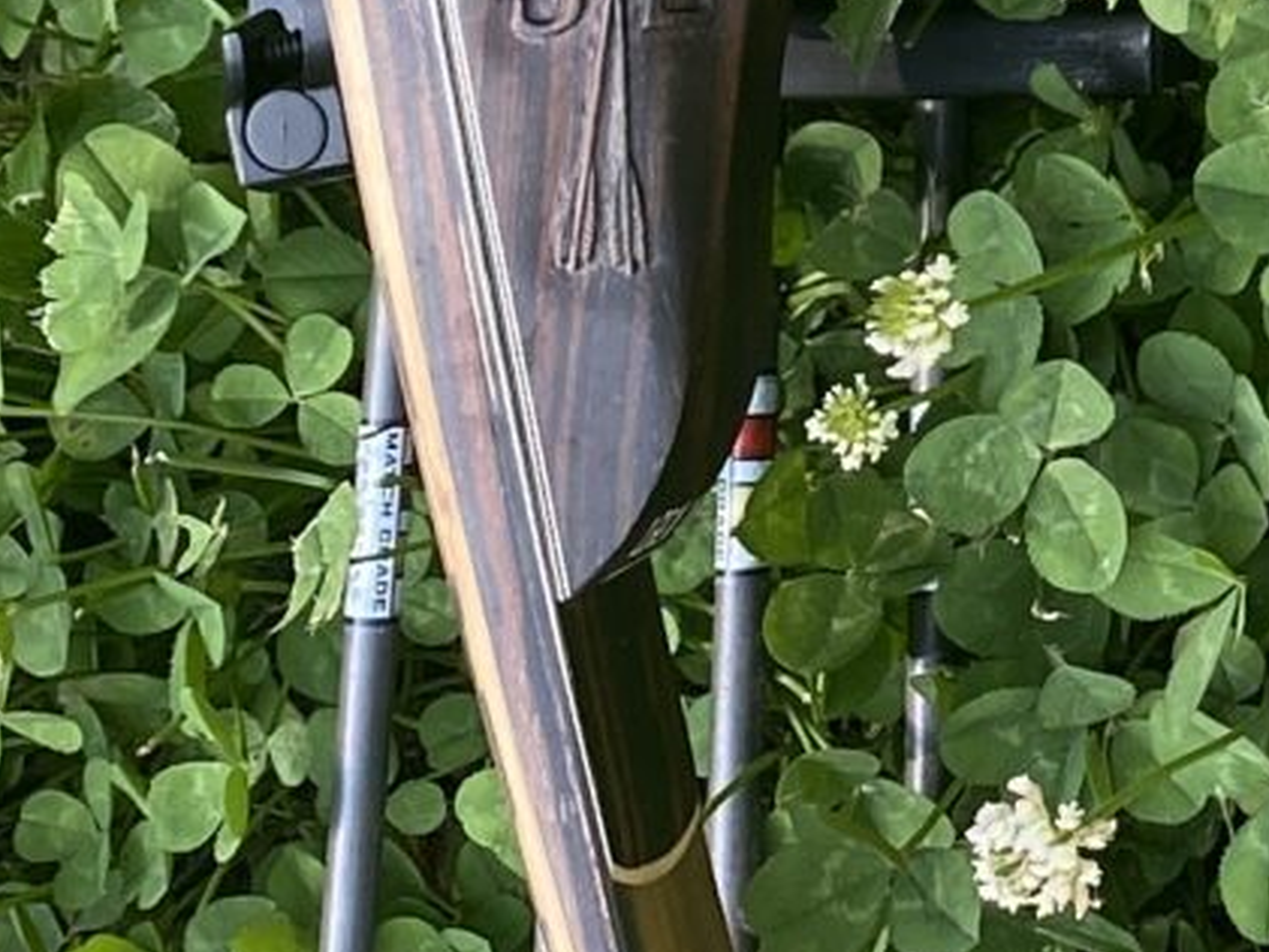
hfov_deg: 11.5
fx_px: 5794
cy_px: -907
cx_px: 2345
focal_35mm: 158
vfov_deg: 8.9
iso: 32
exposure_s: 1/249
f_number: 1.8
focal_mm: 4.25
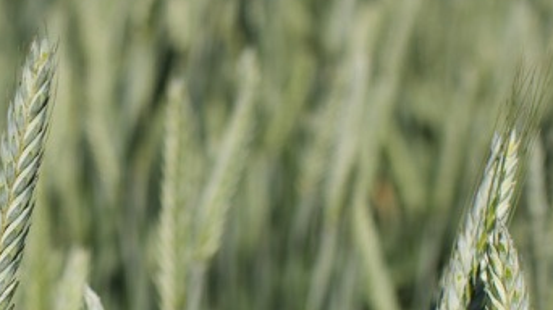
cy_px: 319
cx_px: -23
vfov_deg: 9.2
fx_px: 1905
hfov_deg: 16.1
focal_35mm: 130
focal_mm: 35
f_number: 3.5
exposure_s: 1/3200
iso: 200
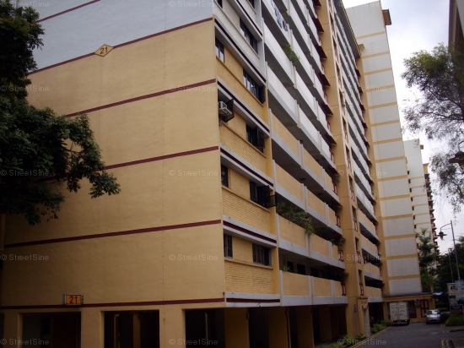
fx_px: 496
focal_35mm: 37
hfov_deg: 50.2
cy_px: 174
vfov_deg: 38.6
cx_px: 232
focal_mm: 6.2
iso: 80
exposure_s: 1/160
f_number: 5.6
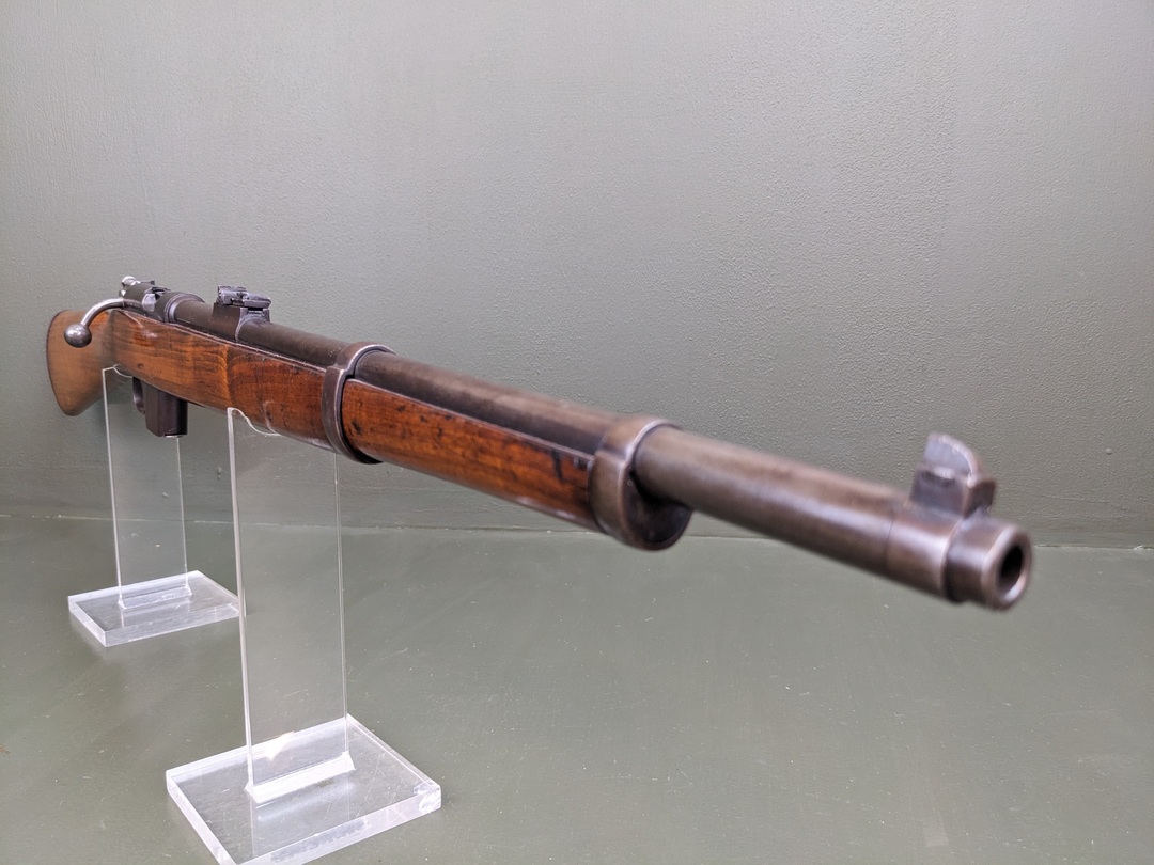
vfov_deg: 51.4
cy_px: 432
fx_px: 900
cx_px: 577
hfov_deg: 65.3
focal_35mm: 27
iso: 141
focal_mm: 4.38
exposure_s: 1/24
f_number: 1.73
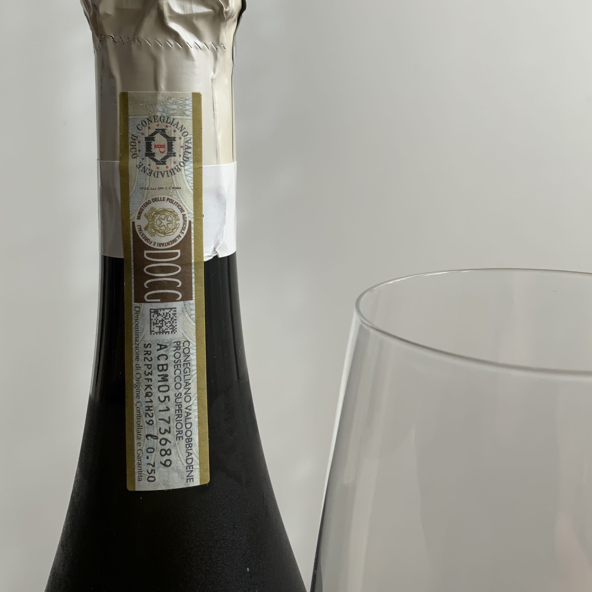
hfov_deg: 46.0
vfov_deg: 45.2
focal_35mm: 36
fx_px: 697
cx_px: 308
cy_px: 186
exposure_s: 1/128
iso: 16
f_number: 1.8
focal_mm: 3
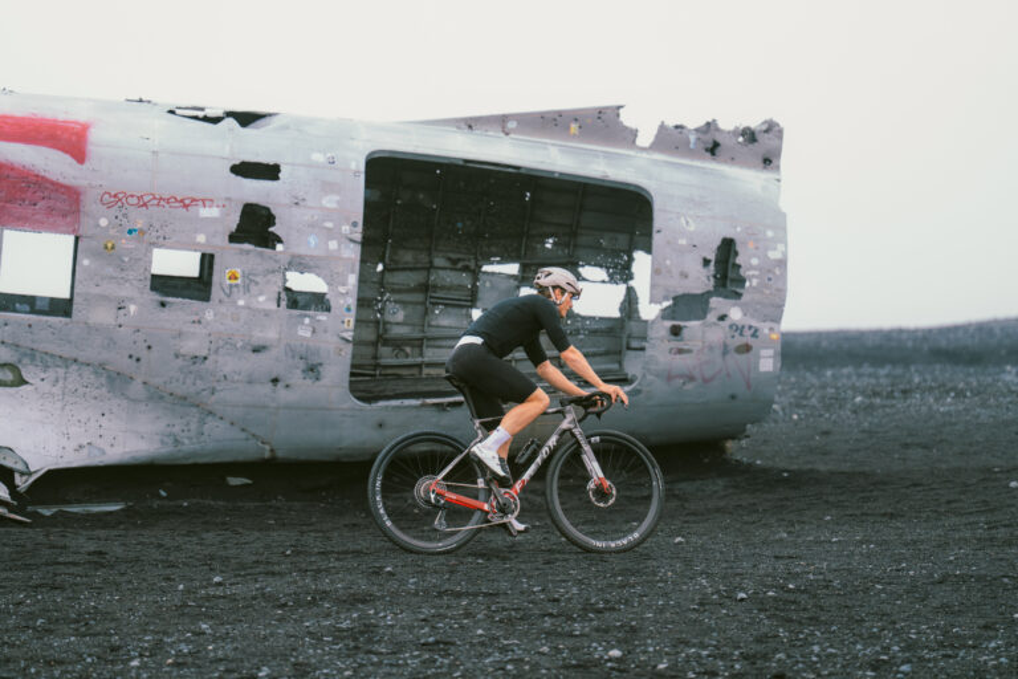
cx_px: 509
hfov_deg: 12.6
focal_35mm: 163
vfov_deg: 8.4
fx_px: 4609
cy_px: 340
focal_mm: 163
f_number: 2.8
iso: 250
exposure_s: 1/2000
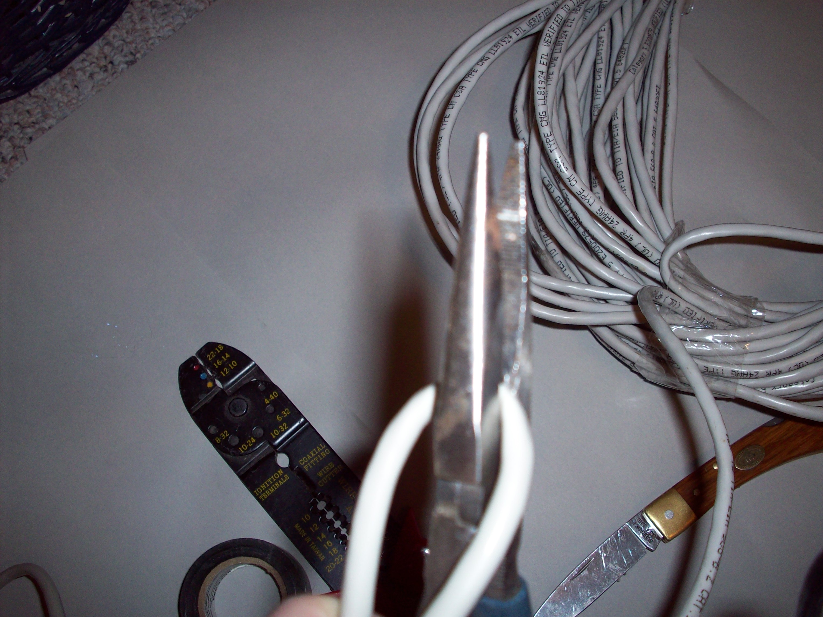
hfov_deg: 50.1
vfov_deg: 38.7
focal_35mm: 37
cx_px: 412
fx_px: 880
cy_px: 308
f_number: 2.8
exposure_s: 1/64
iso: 80
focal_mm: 6.2
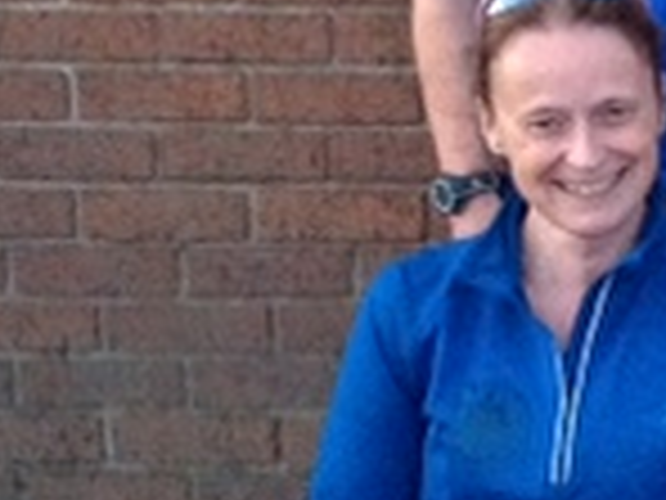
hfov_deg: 12.2
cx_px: 1130
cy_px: 167
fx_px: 2905
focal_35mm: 151
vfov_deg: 9.8
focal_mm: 4.28
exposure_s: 1/17
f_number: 2.4
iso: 640
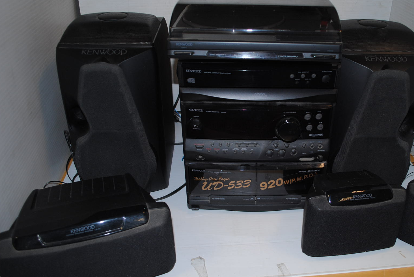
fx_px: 391
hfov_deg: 55.3
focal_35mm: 34
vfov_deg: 38.9
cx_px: 249
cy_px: 156
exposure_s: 1/60
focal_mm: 18
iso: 200
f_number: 3.5
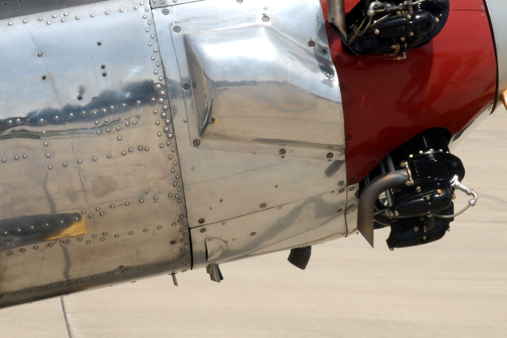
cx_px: 377
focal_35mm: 139
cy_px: 54
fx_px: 1958
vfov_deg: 9.8
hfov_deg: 14.7
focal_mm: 48
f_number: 20
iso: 400
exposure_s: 1/250
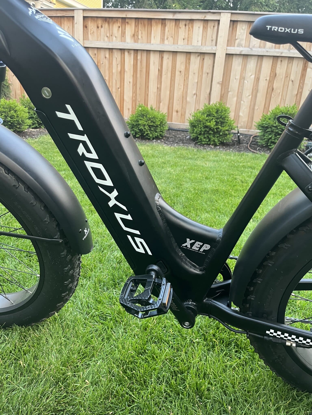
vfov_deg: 67.3
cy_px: 208
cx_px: 156
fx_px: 312
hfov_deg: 53.1
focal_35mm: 26
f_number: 1.6
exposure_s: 1/88
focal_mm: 5.1
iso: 125
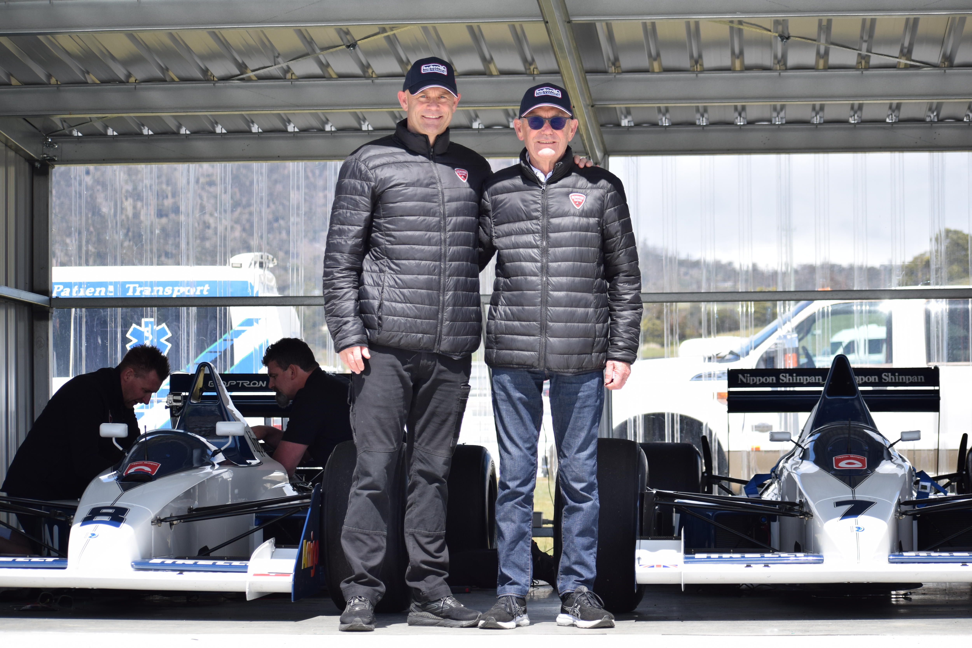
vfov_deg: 13.0
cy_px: 324
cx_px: 486
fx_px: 2835
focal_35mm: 105
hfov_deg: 19.5
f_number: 4.5
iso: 250
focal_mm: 70
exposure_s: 1/1000
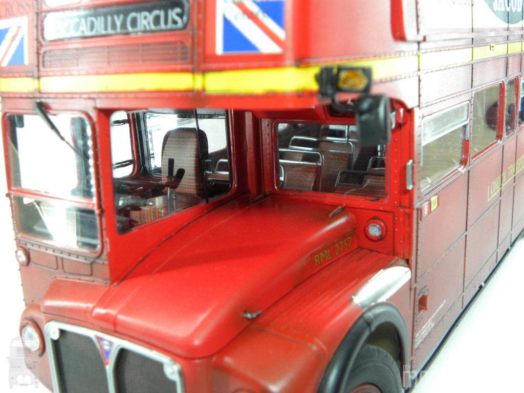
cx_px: 262
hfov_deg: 45.8
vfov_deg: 35.1
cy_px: 196
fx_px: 621
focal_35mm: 41
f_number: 3.2
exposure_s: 1/63.3
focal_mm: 7.3
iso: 172
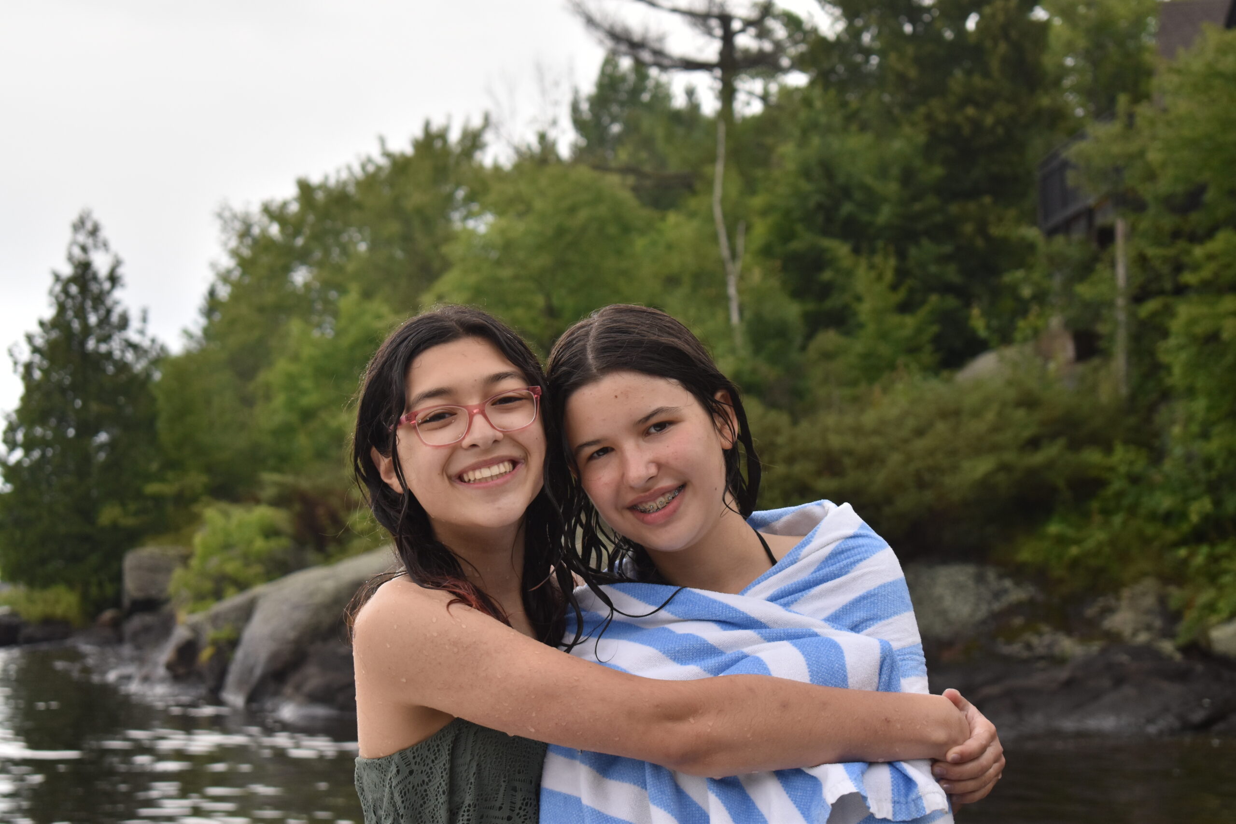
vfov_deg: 16.6
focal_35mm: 82
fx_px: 2832
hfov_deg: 24.6
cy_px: 412
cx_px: 618
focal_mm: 55
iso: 400
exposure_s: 1/640
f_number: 5.6
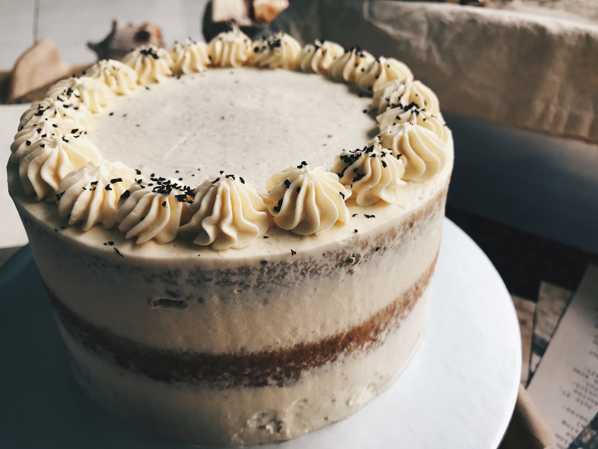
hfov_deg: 63.4
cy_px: 224
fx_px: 484
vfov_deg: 49.7
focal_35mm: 28
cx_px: 299
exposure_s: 1/166
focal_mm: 3.99
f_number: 1.8
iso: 20
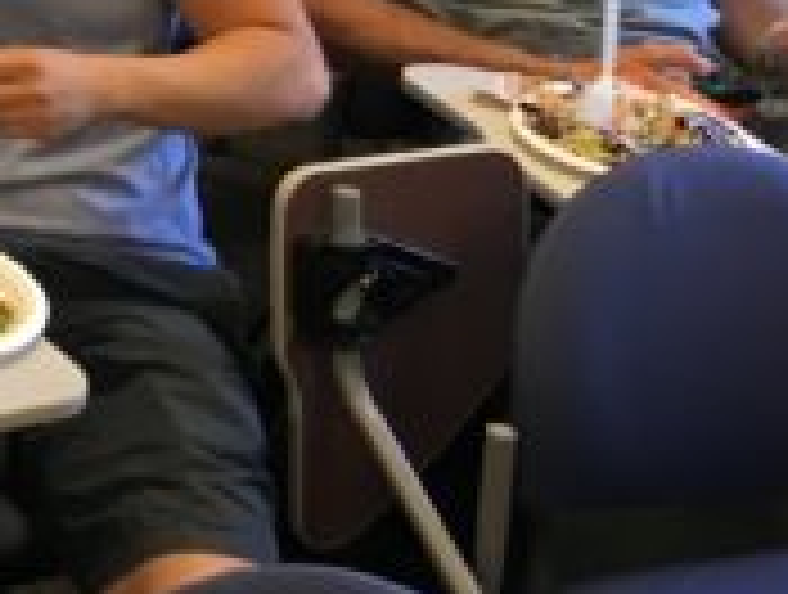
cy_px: -522
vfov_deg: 10.9
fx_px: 2897
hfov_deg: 13.0
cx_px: -901
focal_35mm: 127
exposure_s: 1/30
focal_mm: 4.15
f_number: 2.2
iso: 80
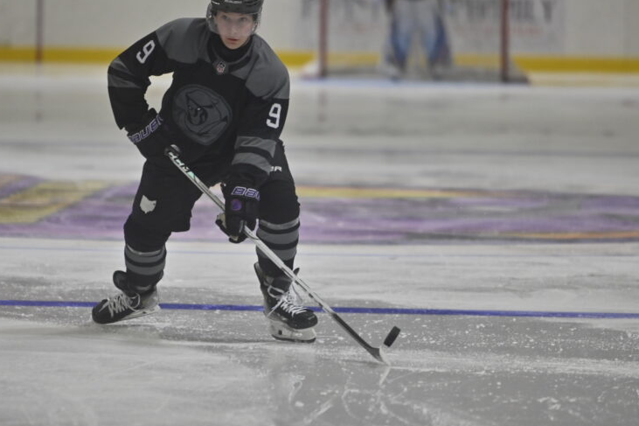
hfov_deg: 6.8
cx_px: 273
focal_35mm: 301
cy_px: 193
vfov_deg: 4.6
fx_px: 5341
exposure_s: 1/1000
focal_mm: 200
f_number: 2.8
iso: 640
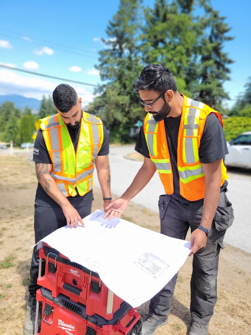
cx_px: 126
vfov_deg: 67.3
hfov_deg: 53.1
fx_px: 251
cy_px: 168
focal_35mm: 26
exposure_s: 1/929
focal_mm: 5.4
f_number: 1.8
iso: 40
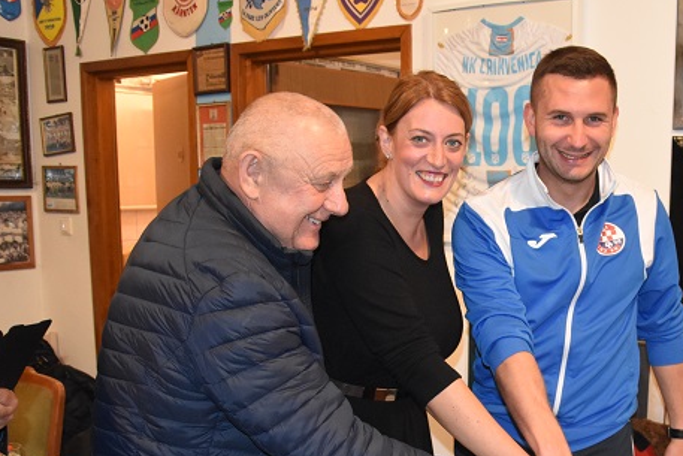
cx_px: 520
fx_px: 1744
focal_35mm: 92
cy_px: 346
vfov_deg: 14.8
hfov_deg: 21.9
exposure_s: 1/60
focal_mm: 35
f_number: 4.5
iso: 2500
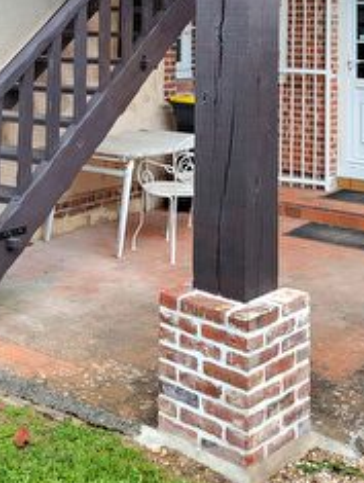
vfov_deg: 30.6
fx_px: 811
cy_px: -11
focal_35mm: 58
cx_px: 142
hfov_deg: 25.2
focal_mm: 5.4
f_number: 1.8
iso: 40
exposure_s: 1/403
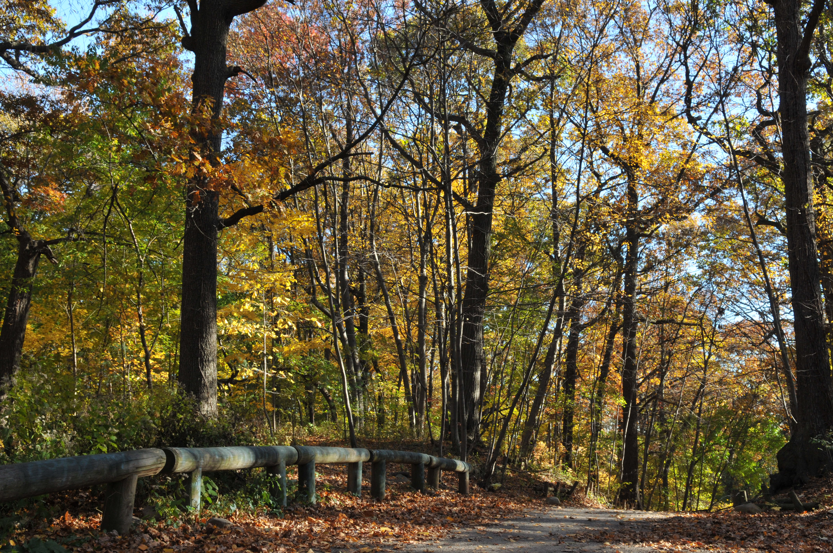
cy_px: 276
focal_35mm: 39
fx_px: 901
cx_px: 416
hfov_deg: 49.6
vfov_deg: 34.1
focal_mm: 26
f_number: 8
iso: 400
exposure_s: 1/125
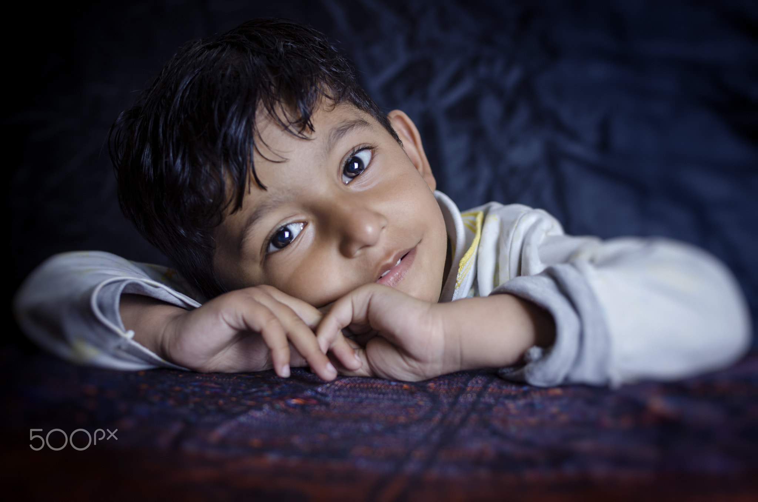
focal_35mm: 52
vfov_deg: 25.6
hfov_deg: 37.9
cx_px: 379
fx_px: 1103
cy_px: 251
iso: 100
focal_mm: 35
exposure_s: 1/125
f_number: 2.8
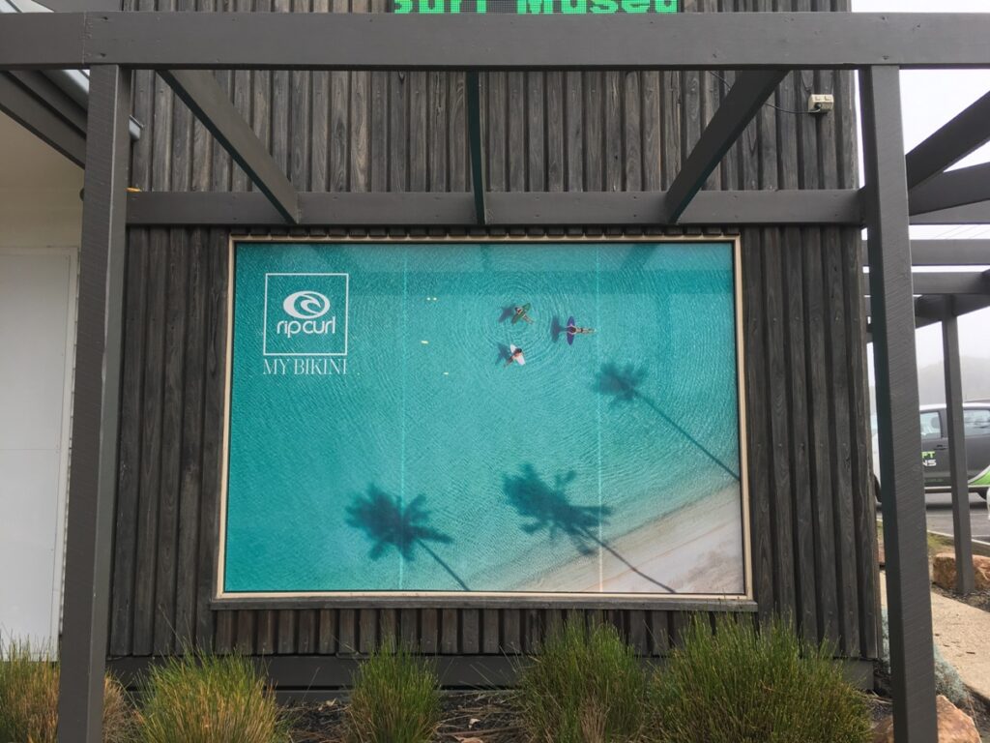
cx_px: 495
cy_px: 372
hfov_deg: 61.7
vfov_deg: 48.2
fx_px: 829
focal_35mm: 29
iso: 25
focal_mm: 4.15
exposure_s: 1/314
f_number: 2.2
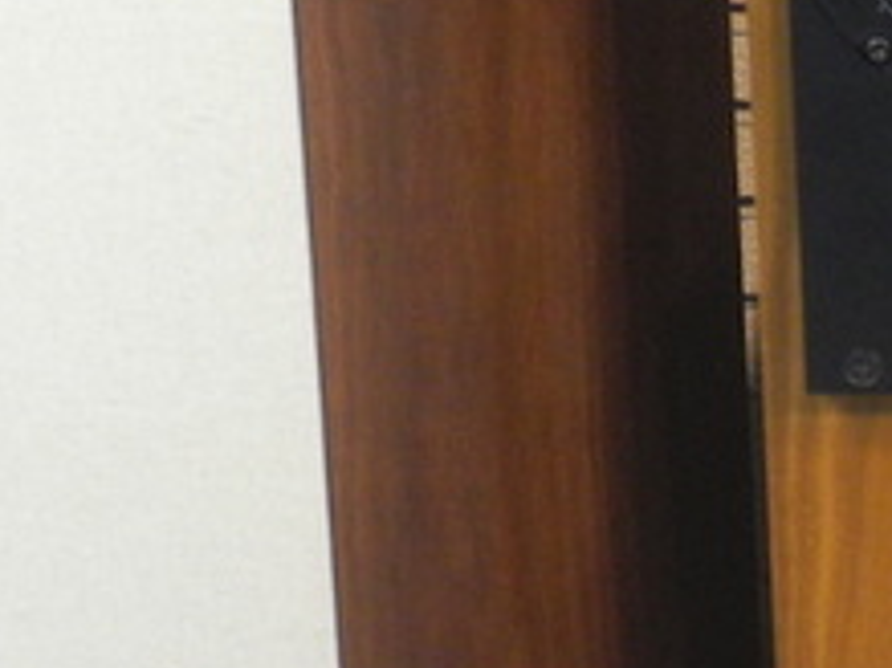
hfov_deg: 8.0
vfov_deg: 6.2
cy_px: 460
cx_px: 1421
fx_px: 6207
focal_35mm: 241
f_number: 3.5
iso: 400
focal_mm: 11.8
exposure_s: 1/12
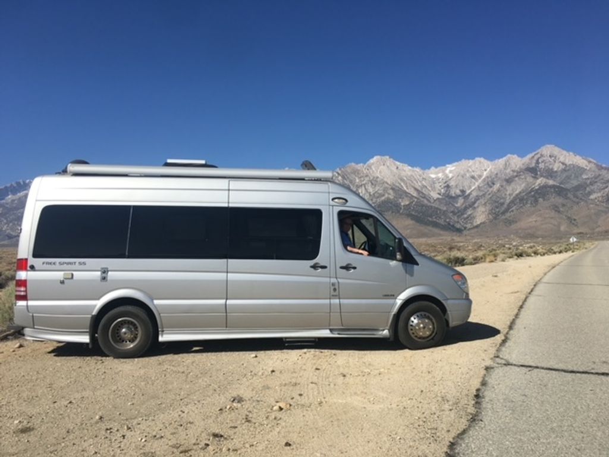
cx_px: 304
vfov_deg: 48.2
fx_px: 510
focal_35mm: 29
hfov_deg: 61.7
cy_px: 228
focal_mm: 4.15
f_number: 2.2
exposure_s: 1/2404
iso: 25
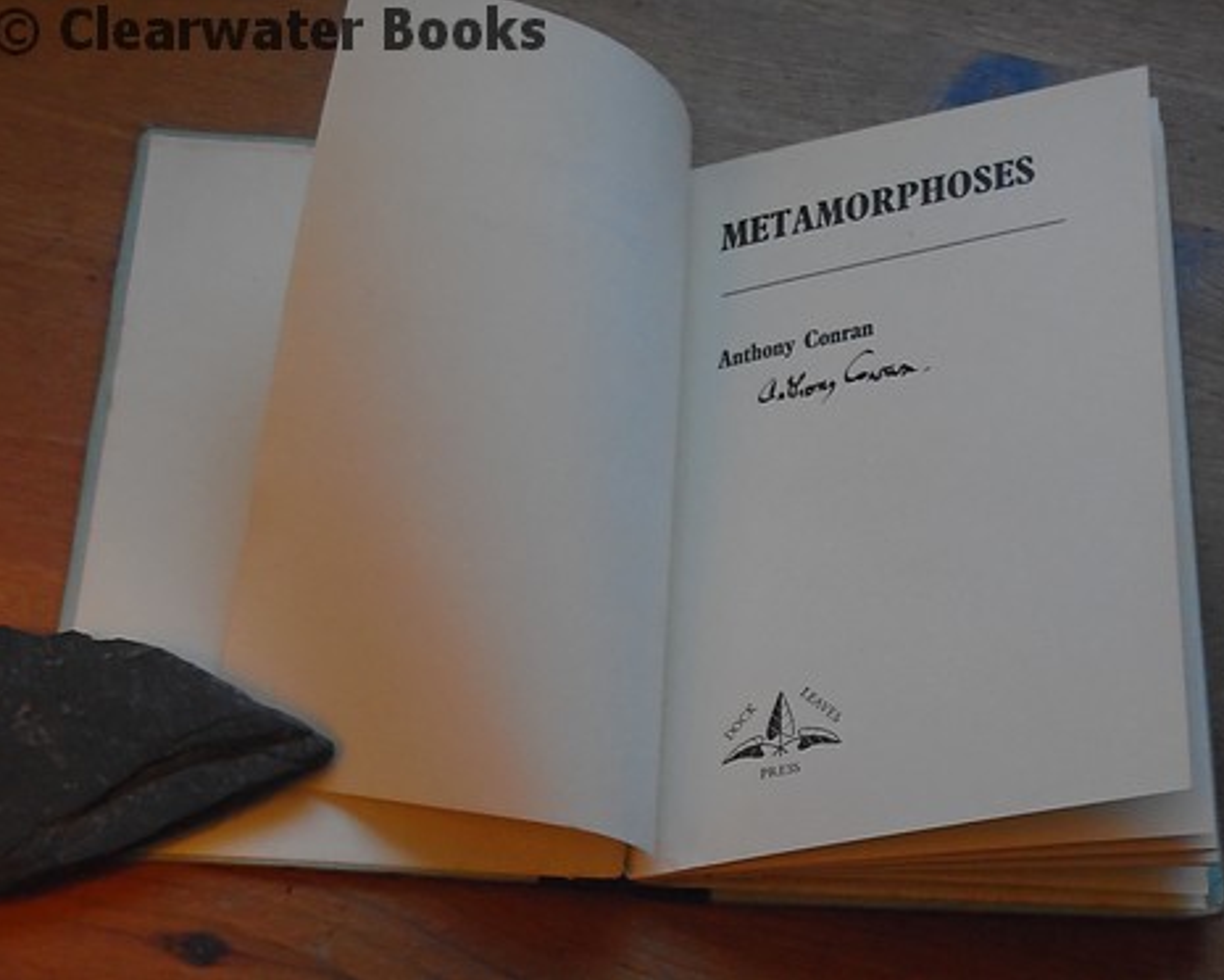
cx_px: 637
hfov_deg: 23.0
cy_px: 489
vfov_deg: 18.5
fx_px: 3007
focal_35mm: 83
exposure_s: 1/125
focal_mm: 14
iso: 640
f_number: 6.1
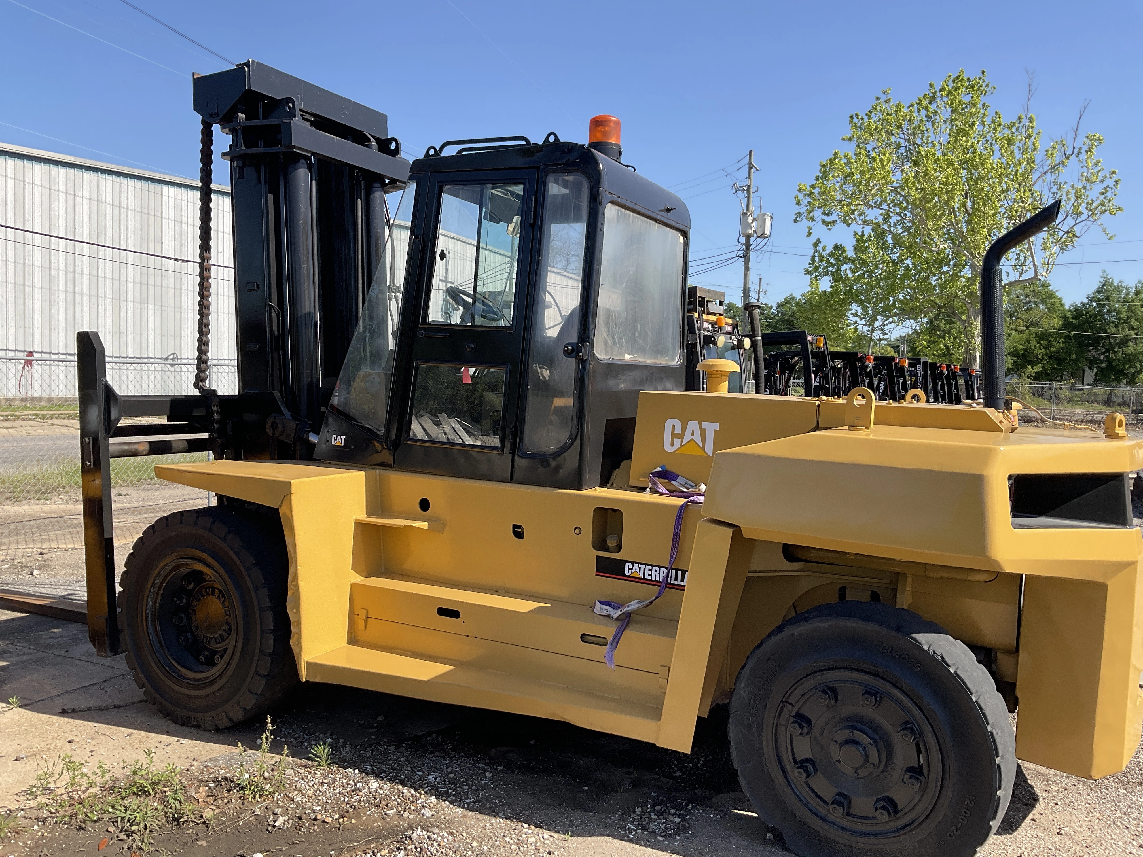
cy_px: 428
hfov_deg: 61.7
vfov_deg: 48.2
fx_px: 958
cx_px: 572
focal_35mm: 29
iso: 16
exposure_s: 1/1168
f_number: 1.8
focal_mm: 3
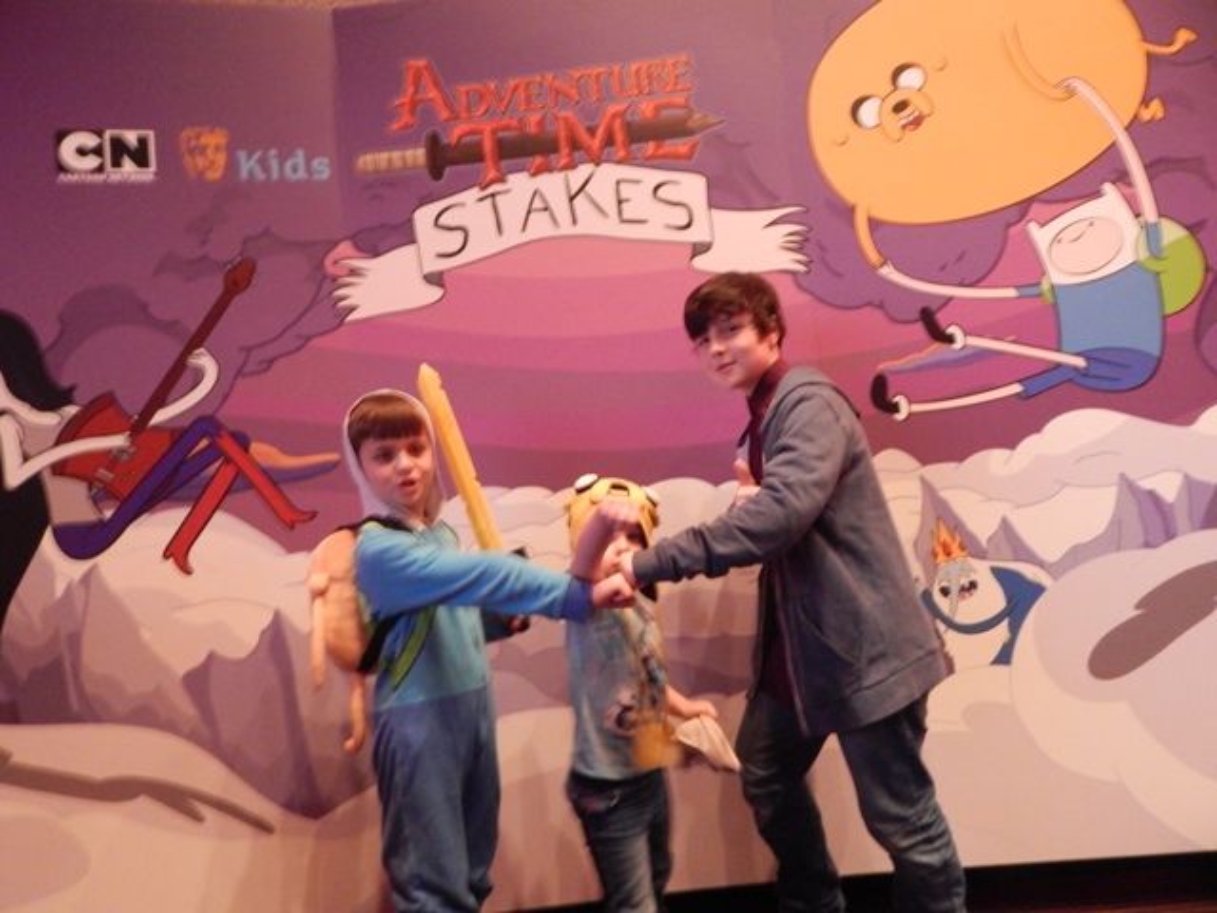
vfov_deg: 61.1
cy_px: 456
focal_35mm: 22
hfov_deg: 76.4
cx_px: 608
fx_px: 773
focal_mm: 4
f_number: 3
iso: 800
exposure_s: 1/8
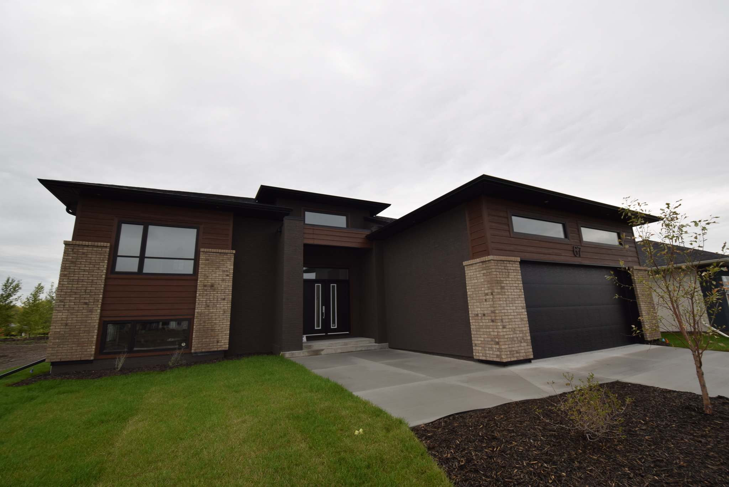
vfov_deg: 77.4
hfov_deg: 100.3
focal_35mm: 15
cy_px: 244
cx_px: 364
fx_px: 304
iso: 100
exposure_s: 1/160
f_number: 6.3
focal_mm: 10
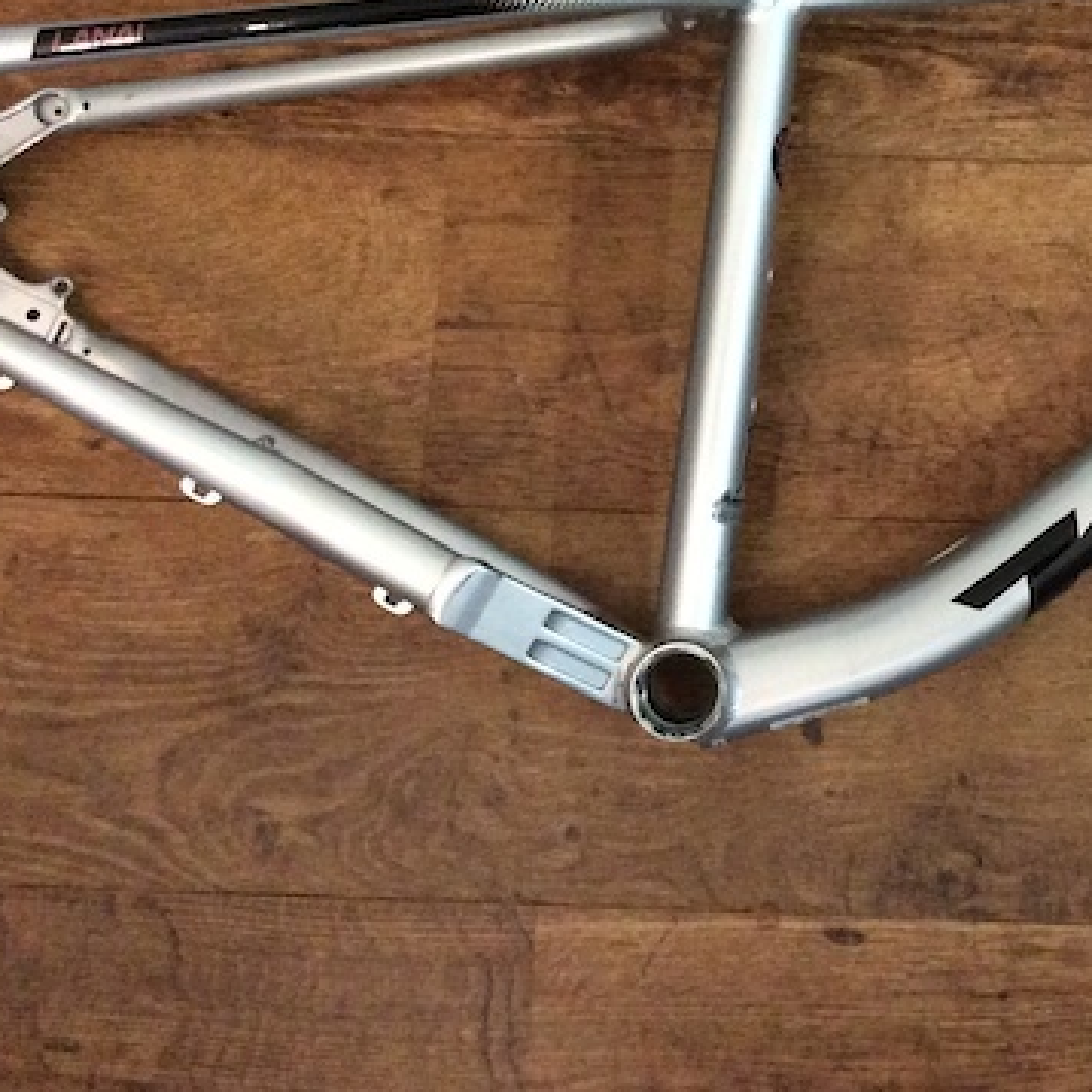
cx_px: 976
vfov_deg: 26.8
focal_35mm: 63
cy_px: 219
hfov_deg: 26.4
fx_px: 2248
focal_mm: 3.3
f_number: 2.4
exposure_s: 1/15
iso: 320
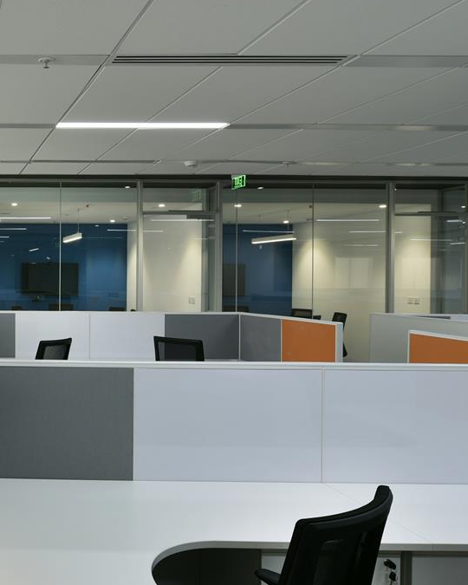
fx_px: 623
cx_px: -75
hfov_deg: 34.2
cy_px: 279
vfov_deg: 50.3
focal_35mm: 36
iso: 31
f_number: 7.1
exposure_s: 1/6
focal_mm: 16
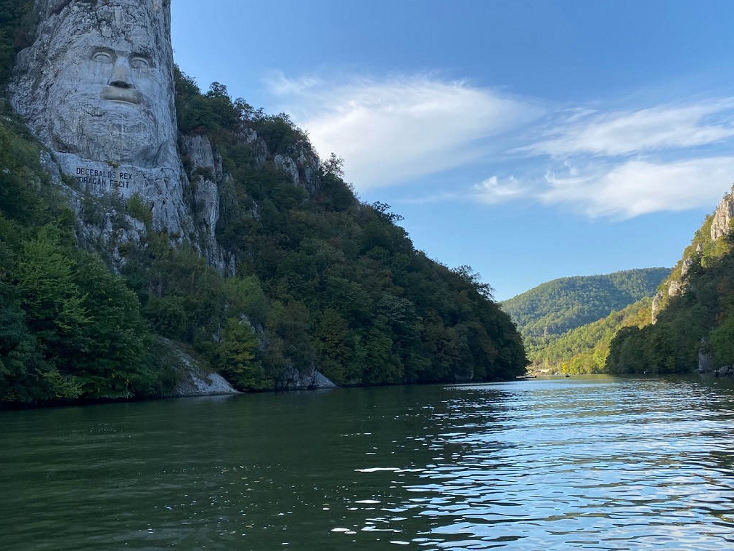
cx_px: 295
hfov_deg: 51.0
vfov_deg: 39.5
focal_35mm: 36
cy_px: 227
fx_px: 763
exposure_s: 1/1245
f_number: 1.8
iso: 32
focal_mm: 4.25
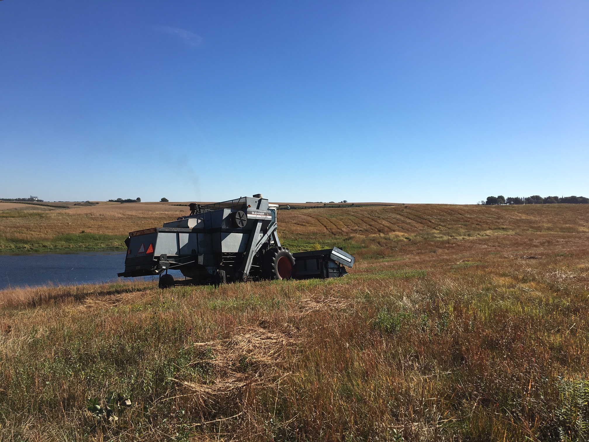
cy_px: 221
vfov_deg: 48.2
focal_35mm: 29
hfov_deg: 61.7
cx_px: 294
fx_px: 493
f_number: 2.2
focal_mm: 4.15
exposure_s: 1/2262
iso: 25
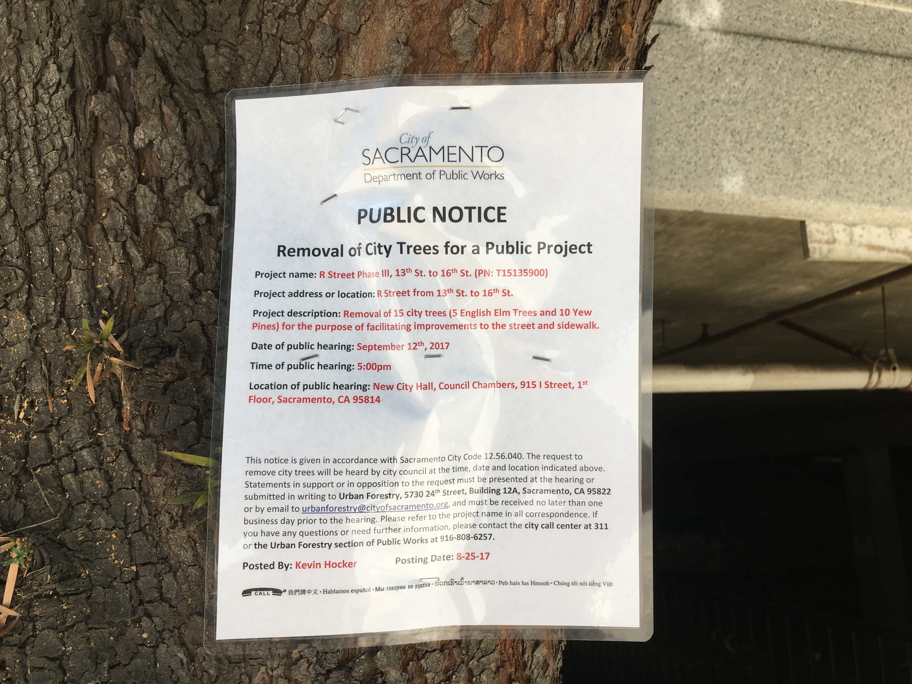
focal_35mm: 29
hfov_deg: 61.7
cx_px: 456
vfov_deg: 48.2
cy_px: 342
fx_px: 764
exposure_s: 1/155
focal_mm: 4.15
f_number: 2.2
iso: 25
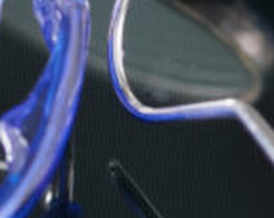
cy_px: -225
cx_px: -182
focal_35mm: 607
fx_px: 4916
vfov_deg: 2.5
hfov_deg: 3.2
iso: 200
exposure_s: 1
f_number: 6.4
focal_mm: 60
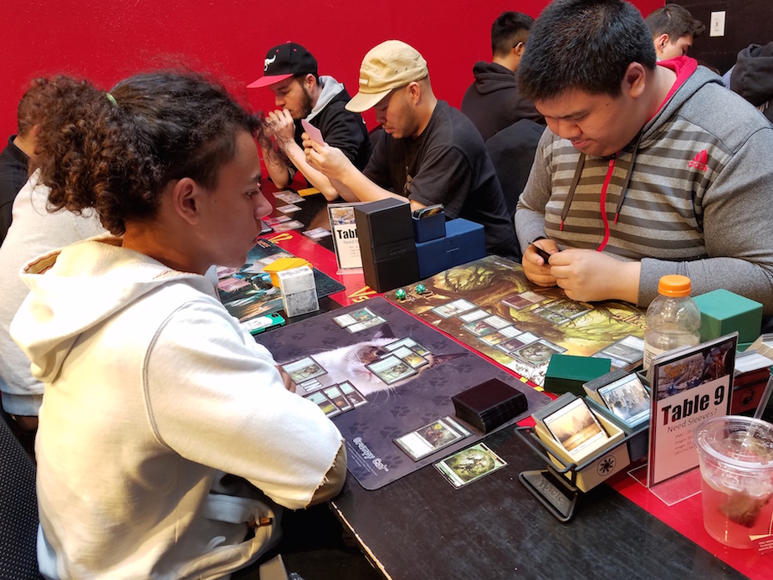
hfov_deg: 65.3
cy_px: 285
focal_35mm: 27
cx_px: 393
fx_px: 603
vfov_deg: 51.4
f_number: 1.7
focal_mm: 4.2
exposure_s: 1/60
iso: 80
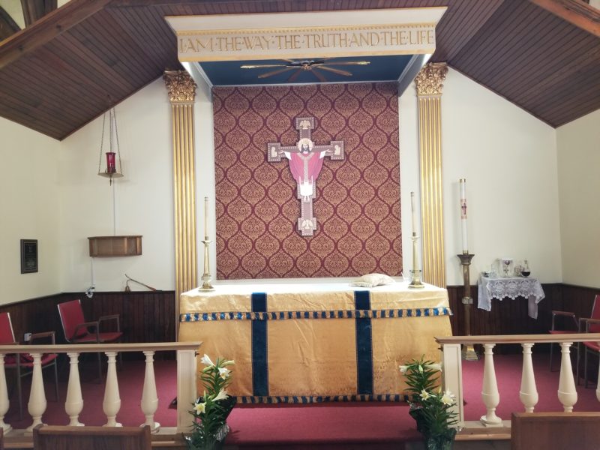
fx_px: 451
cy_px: 225
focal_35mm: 26
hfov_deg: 67.3
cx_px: 300
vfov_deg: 53.1
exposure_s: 1/17
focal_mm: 4.25
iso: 250
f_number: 1.7
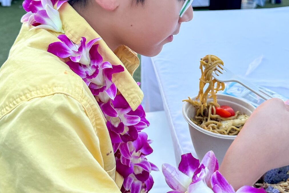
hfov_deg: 50.7
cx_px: 141
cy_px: 40
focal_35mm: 38
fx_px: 305
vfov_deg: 34.1
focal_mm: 6.86
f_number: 1.8
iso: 160
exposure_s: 1/120
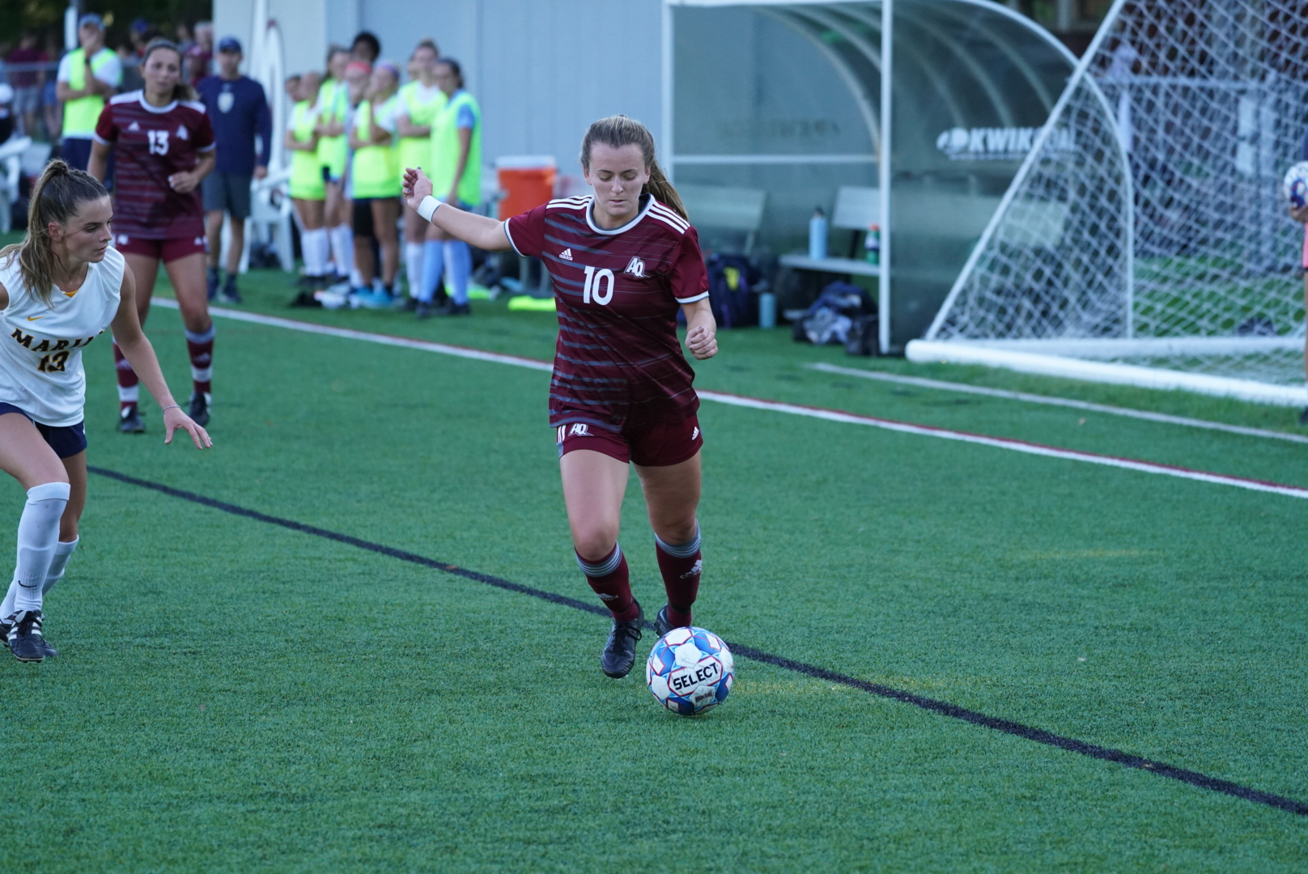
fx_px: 6981
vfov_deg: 7.2
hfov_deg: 10.7
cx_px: 654
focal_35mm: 192
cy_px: 437
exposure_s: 1/1600
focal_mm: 192
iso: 3200
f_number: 5.6
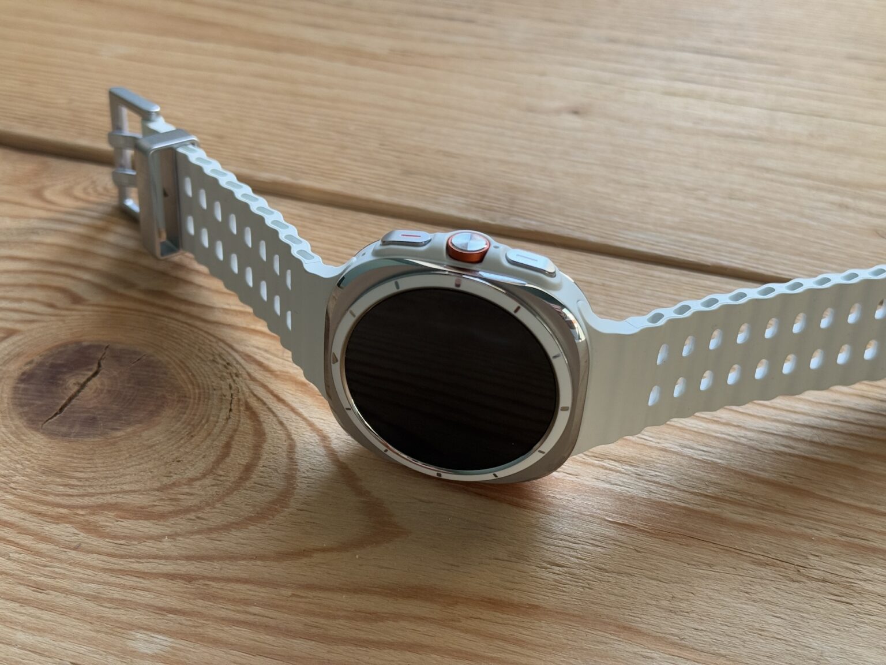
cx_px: 443
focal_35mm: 48
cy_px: 332
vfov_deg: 30.3
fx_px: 1229
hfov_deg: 39.7
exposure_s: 1/60
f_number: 1.78
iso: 100
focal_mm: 6.76
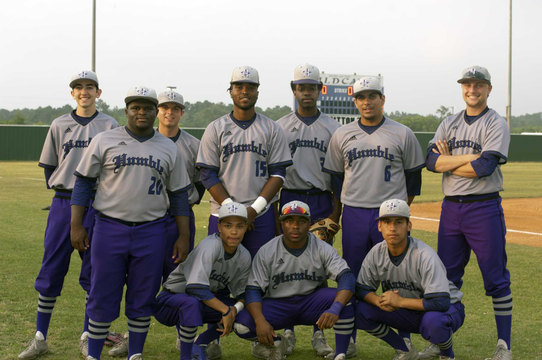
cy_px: 180
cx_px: 271
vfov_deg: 19.4
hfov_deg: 28.9
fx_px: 1053
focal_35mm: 70
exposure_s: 1/60
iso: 200
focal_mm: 70
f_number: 9
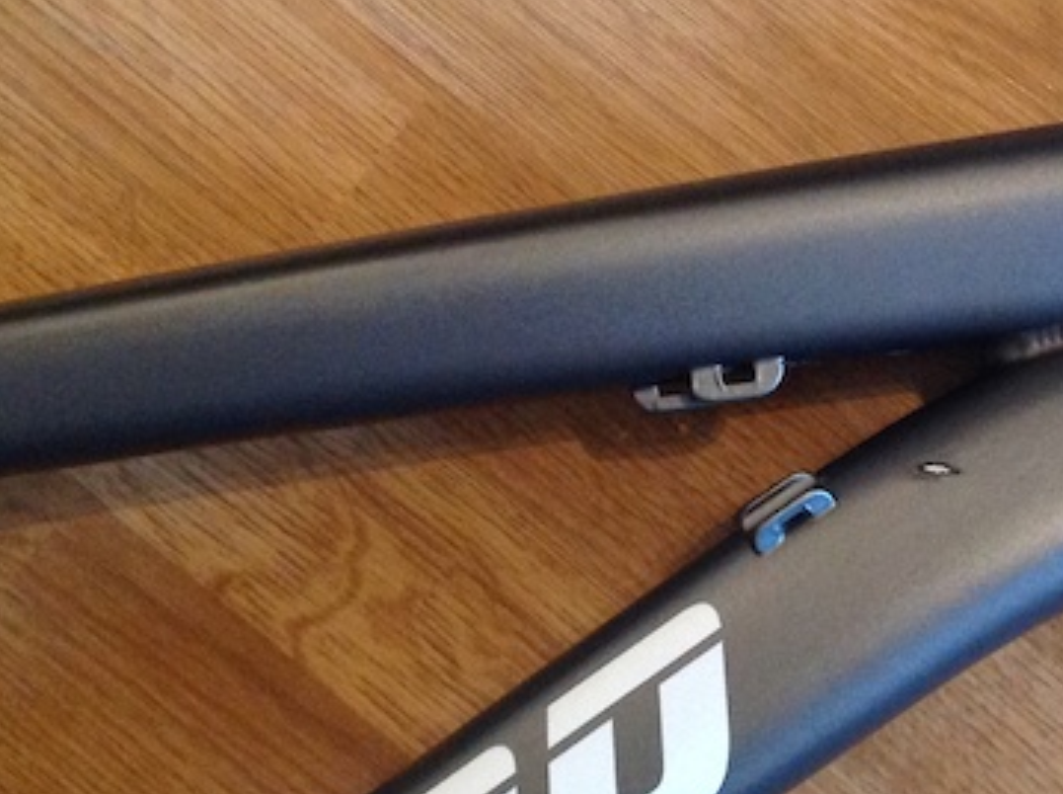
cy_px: 382
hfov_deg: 24.8
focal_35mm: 78
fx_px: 2391
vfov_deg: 18.8
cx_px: 785
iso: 400
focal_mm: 4.28
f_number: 2.4
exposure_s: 1/17
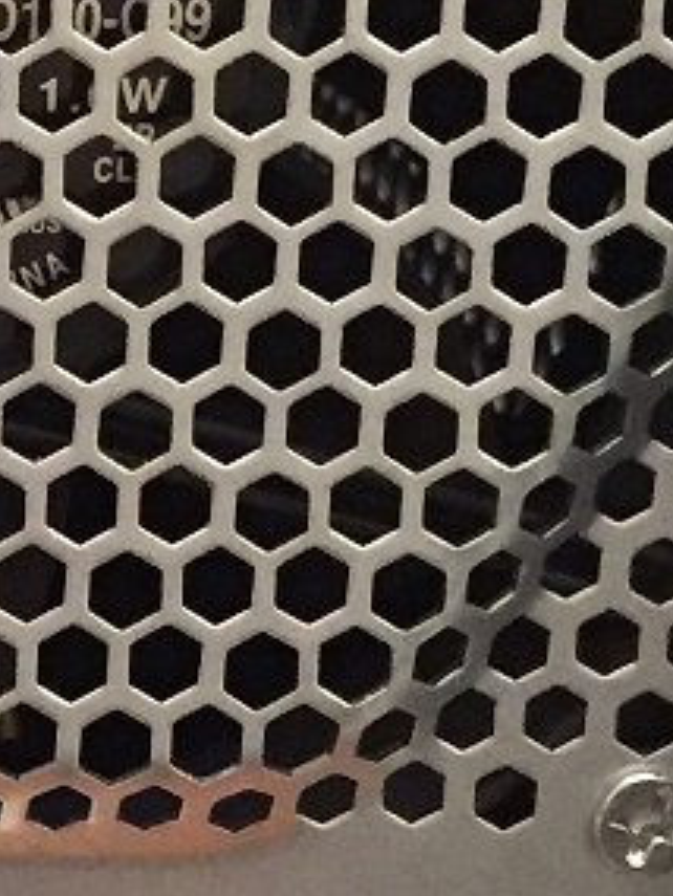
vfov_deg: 11.8
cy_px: 824
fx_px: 4300
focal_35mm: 166
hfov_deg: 8.6
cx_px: -497
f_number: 2.2
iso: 320
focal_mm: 4.15
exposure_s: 1/30
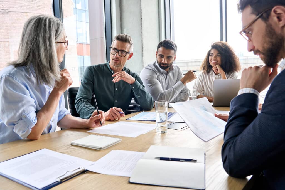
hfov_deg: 65.5
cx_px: 142
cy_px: 95
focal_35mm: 28
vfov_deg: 46.4
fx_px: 222
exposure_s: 1/200
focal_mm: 28
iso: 1600
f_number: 6.3
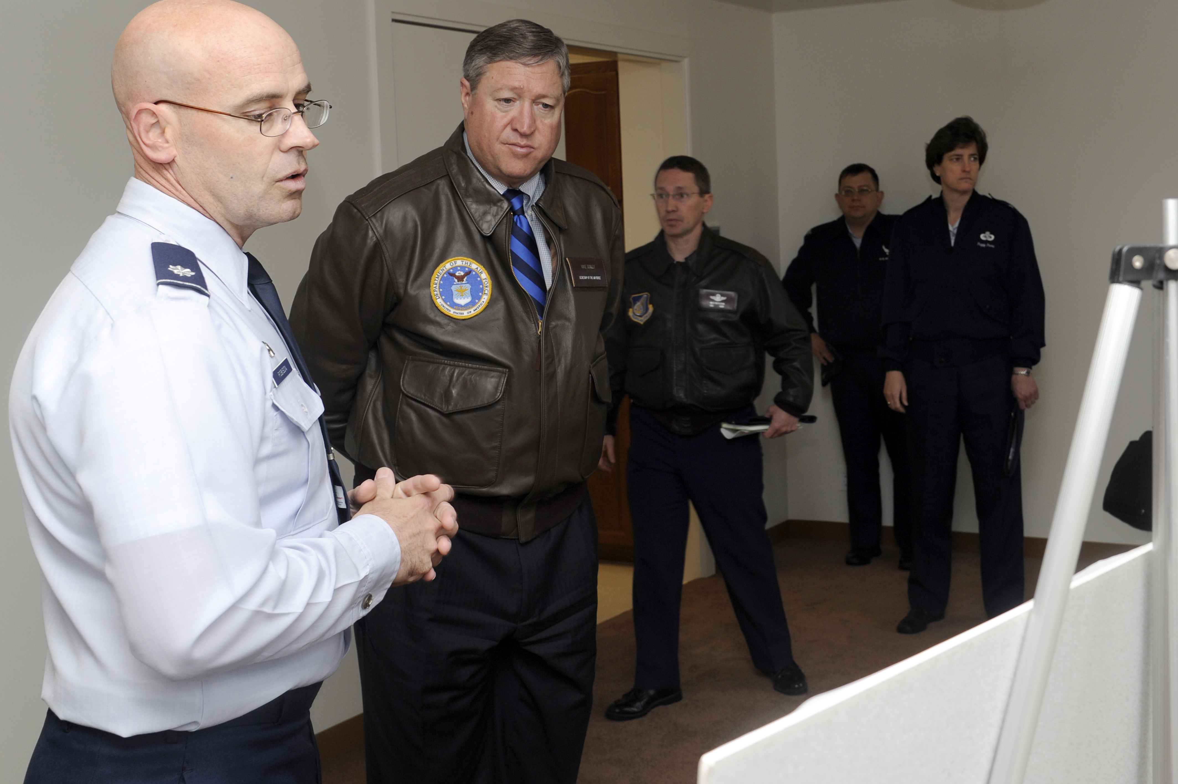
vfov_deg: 38.8
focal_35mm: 34
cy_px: 392
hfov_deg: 55.8
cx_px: 589
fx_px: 1112
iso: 320
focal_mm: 34
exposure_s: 1/60
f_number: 6.3
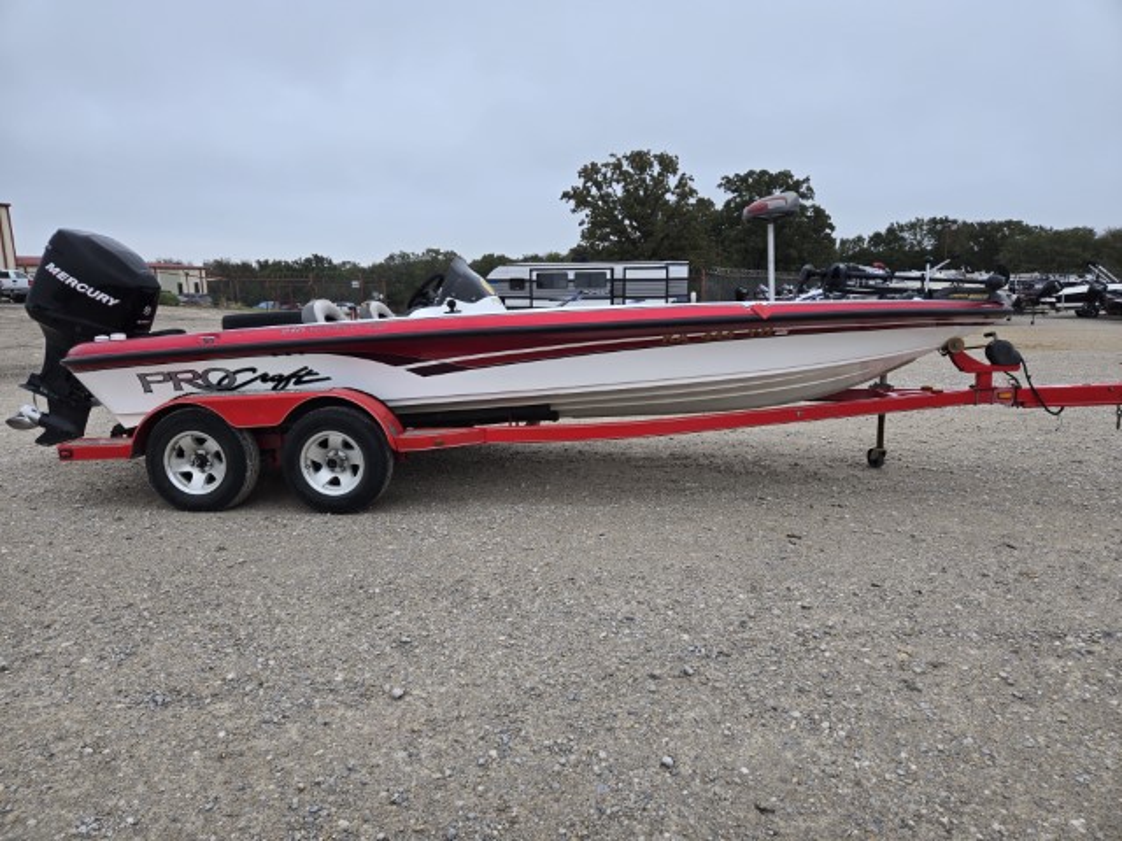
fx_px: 745
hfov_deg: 73.9
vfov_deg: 58.9
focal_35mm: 23
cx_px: 561
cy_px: 420
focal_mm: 5.4
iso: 25
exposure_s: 1/338
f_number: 1.8
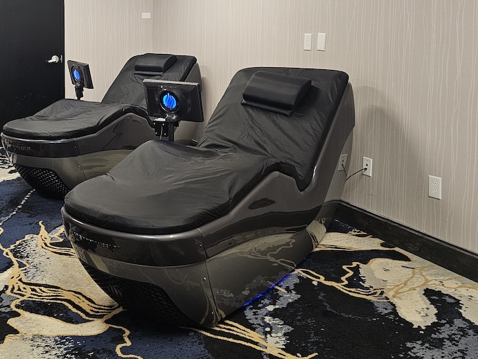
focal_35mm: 40
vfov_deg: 34.8
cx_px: 95
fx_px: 553
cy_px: 69
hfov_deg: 44.5
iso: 320
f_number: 1.7
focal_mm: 6.3
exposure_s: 1/120
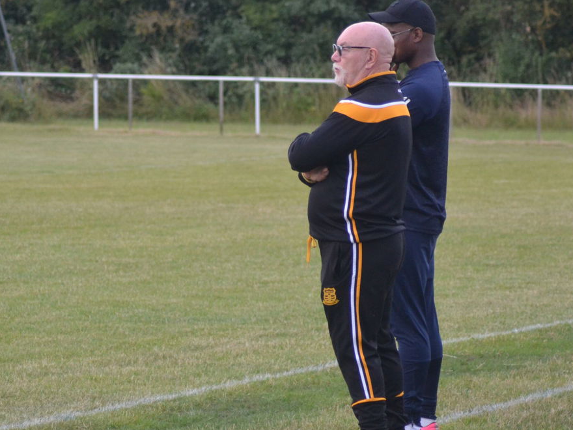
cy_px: 229
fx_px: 2930
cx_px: 275
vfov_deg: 8.4
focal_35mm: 177
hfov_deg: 11.2
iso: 1250
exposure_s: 1/500
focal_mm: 90
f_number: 4
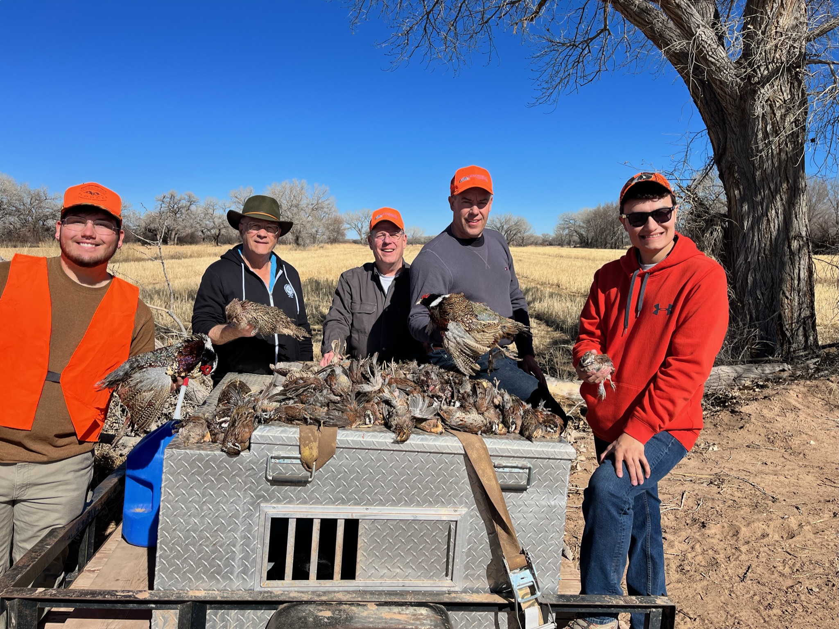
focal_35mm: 26
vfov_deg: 53.0
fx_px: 630
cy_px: 314
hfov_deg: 67.3
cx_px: 420
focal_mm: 5.1
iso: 50
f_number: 1.6
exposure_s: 1/4854
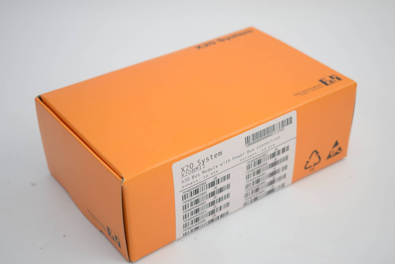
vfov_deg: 23.8
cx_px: 198
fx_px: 626
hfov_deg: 35.0
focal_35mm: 57
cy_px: 132
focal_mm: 38
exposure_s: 1/60
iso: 180
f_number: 4.8
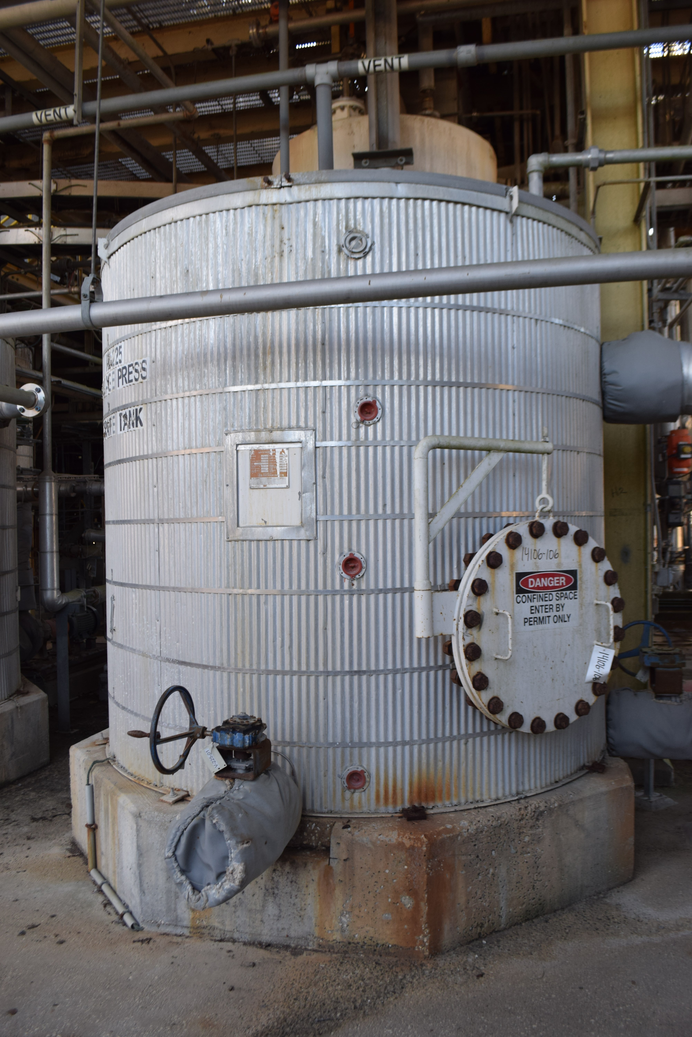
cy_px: 518
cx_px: 346
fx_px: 778
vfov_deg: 67.4
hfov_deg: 47.9
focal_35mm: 27
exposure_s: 1/100
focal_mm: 18
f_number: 5
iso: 400
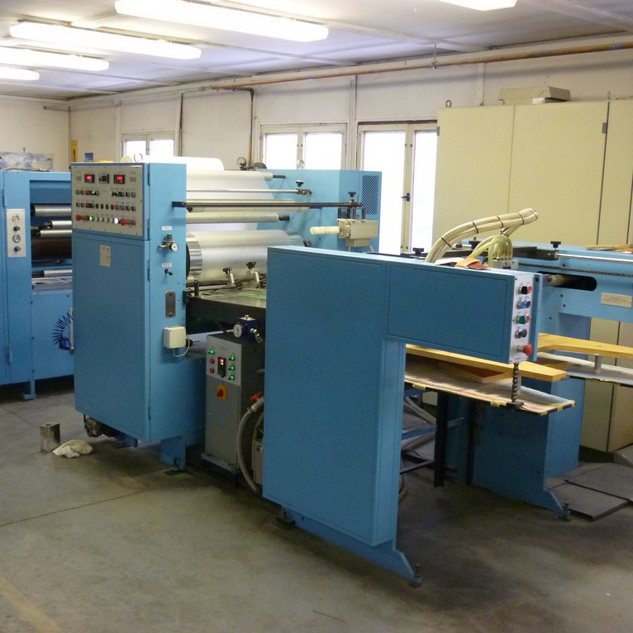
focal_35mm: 39
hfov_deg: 42.8
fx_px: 807
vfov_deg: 42.8
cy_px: 316
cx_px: 294
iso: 400
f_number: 2.8
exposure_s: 1/20
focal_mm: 5.5
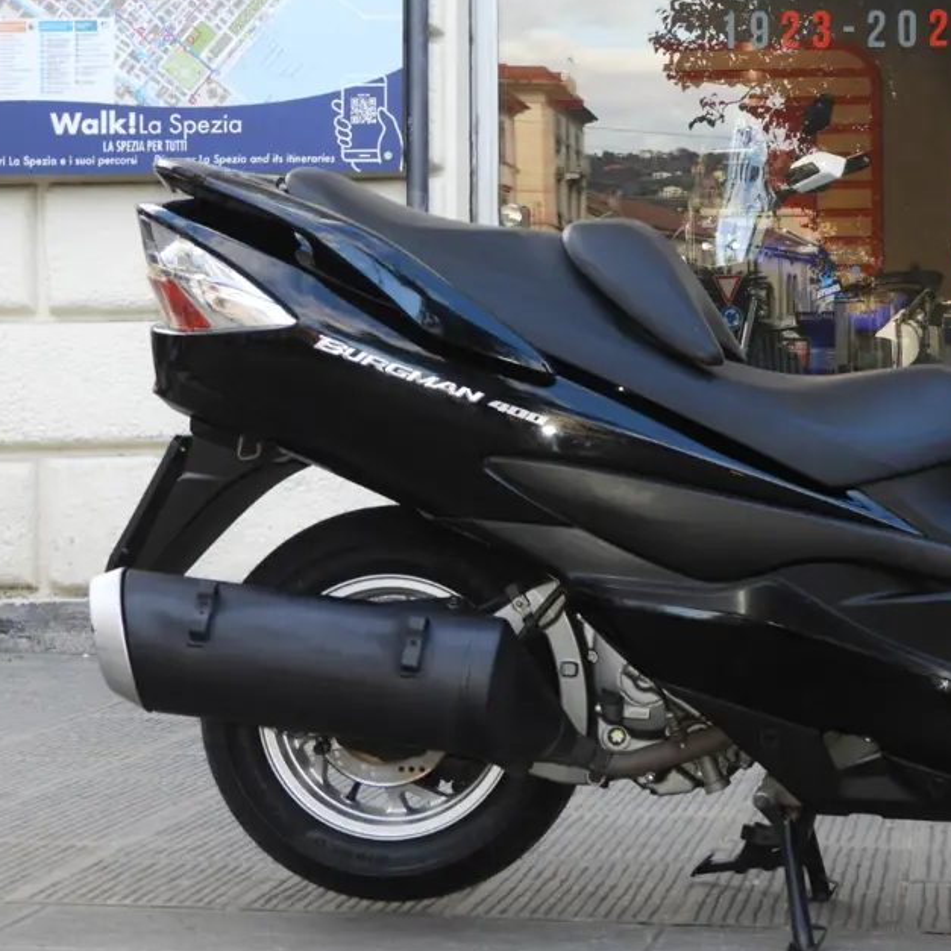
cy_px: 328
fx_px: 2891
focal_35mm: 93
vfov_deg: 18.6
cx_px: 862
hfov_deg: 18.4
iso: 100
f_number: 4
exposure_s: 1/50
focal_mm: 9.9
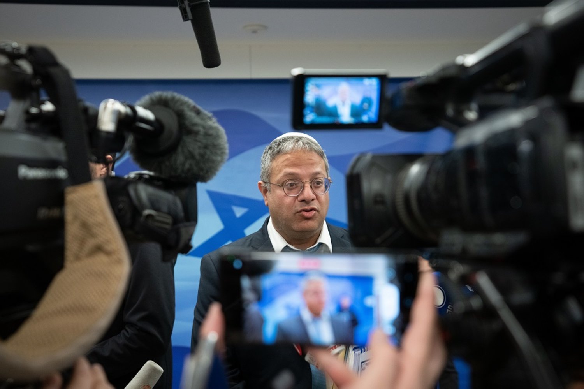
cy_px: 194
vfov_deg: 37.8
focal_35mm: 35
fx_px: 568
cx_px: 292
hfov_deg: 54.5
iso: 1600
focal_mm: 35
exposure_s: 1/500
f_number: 2.8
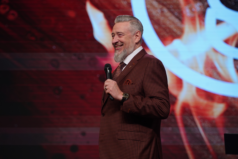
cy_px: 80
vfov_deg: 7.6
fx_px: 1190
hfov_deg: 11.4
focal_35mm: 180
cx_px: 119
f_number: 5
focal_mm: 180
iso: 2500
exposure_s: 1/250
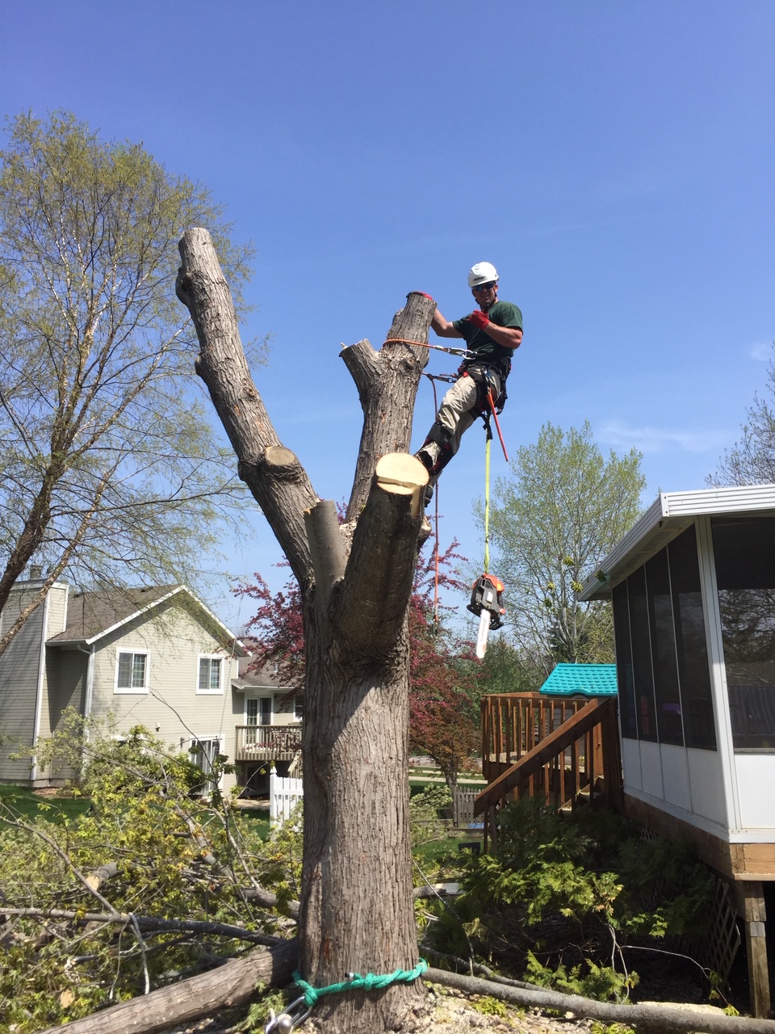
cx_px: 388
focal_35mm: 29
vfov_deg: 61.7
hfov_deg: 48.2
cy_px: 517
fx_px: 866
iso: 32
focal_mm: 4.15
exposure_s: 1/1721
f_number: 2.2
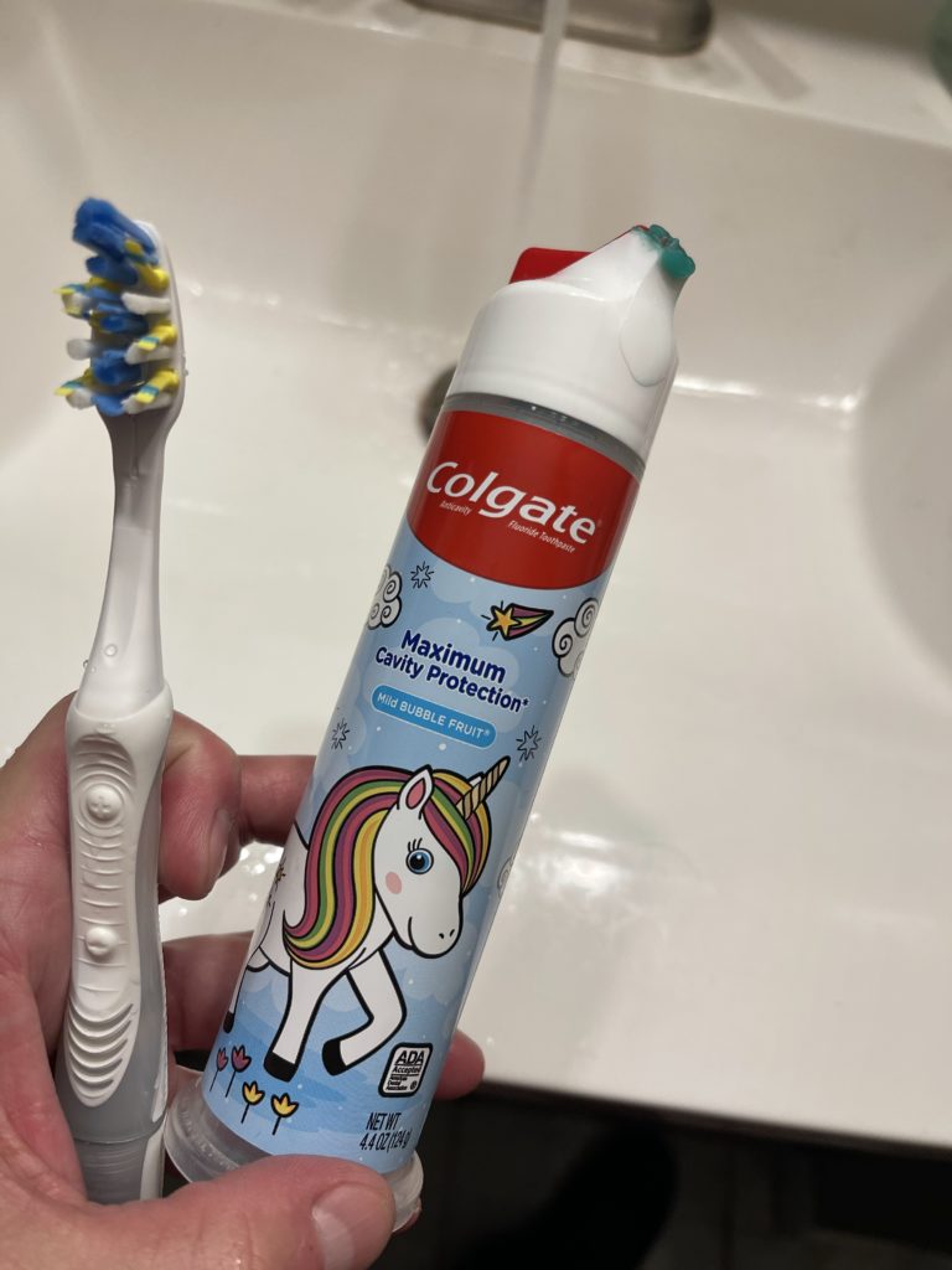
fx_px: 953
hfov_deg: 53.1
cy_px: 635
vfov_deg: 67.3
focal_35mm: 26
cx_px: 476
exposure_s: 1/120
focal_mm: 5.1
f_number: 1.6
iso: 125
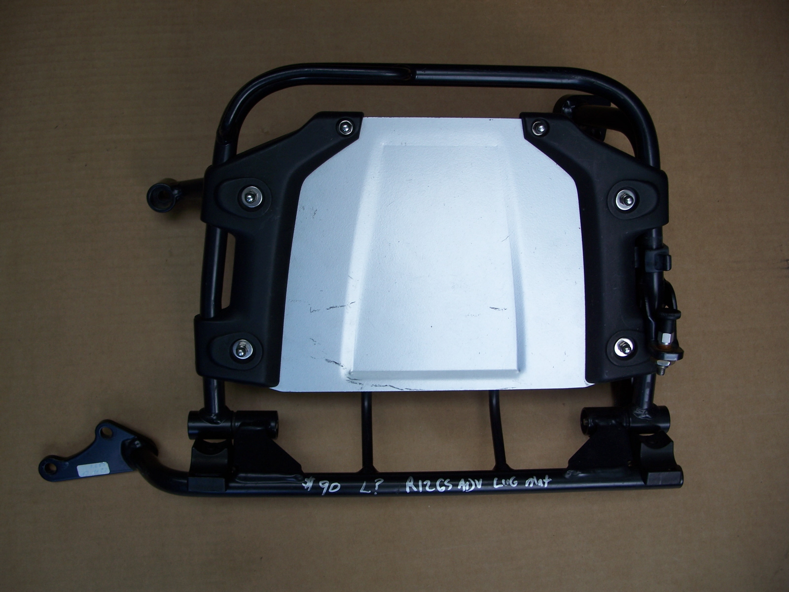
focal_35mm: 37
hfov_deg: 50.1
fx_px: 843
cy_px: 296
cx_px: 394
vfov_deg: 38.7
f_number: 2.8
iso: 64
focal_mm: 7.8
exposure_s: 1/100
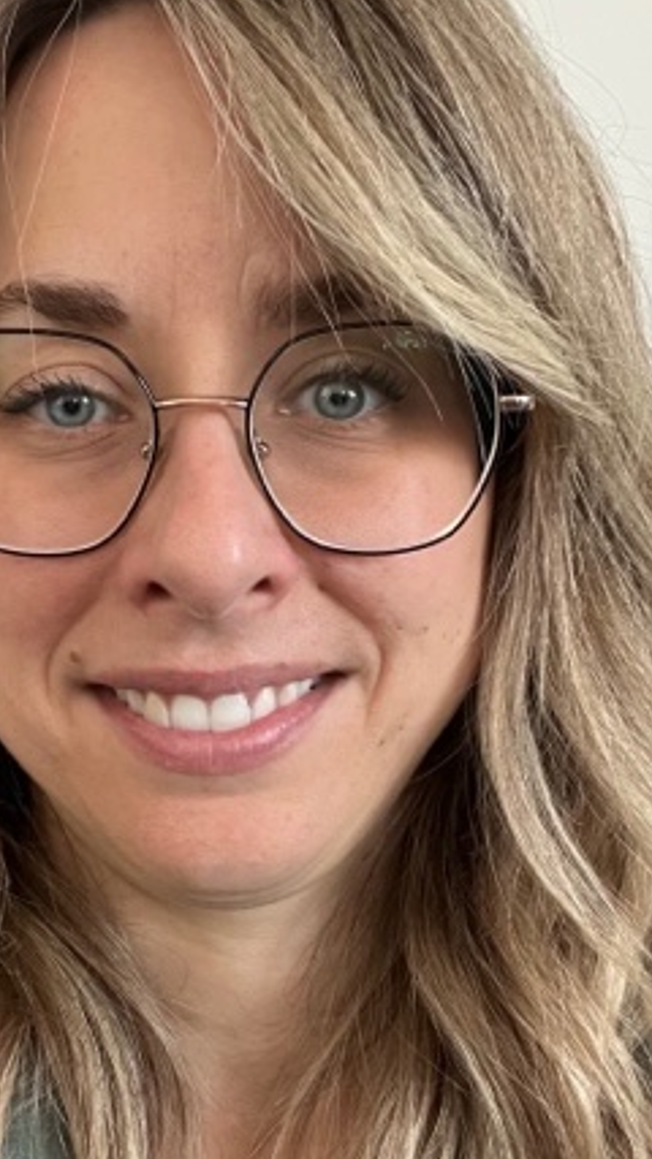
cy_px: 578
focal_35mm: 49
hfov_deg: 24.4
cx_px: 277
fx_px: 1507
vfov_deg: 42.1
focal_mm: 2.71
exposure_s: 1/60
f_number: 2.2
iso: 320
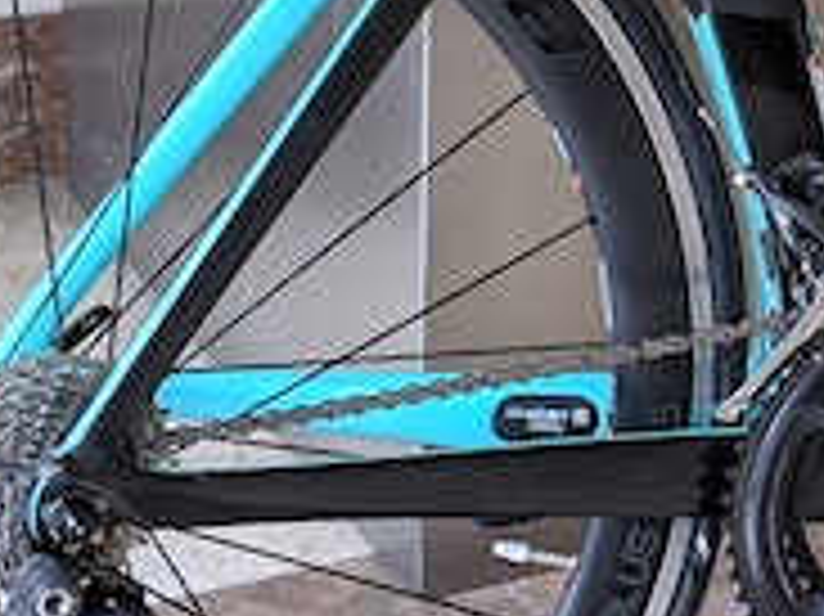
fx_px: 2807
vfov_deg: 12.4
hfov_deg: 16.5
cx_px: 761
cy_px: -40
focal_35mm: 118
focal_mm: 4.44
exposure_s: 1/40
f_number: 1.8
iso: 69
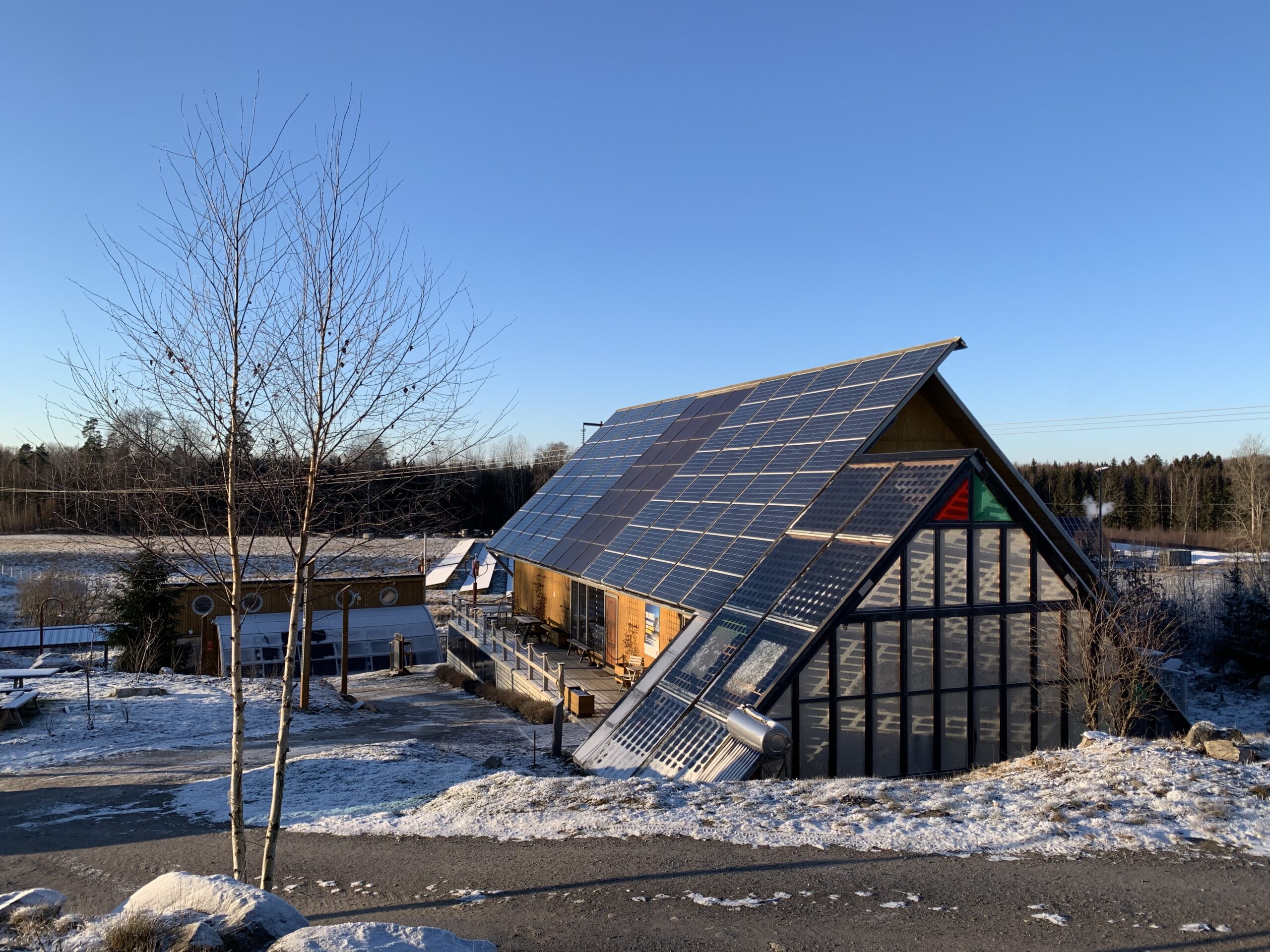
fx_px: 954
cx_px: 635
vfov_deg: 53.1
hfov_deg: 67.3
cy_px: 476
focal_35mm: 26
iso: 25
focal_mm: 4.25
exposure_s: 1/1136
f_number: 1.8
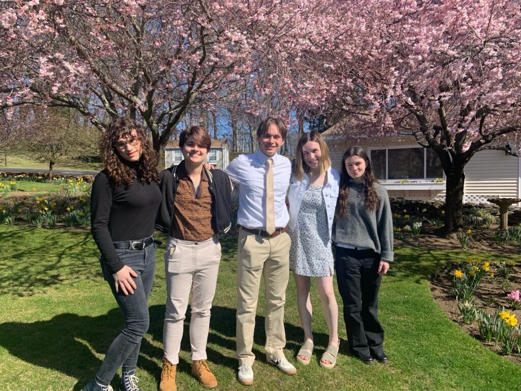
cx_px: 260
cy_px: 196
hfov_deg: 67.3
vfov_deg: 53.1
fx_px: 391
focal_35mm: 26
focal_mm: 4.25
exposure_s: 1/1812
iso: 25
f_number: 1.8
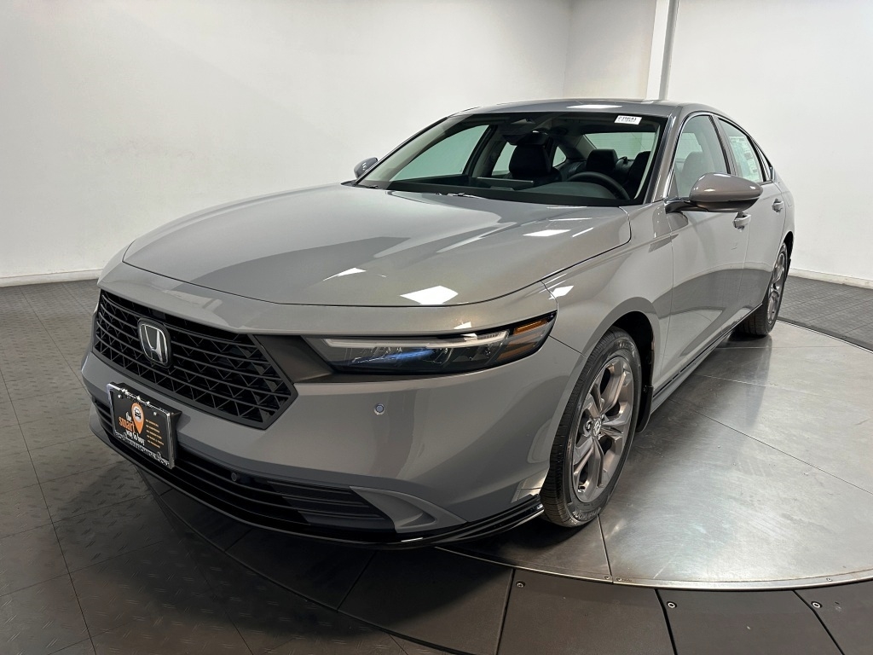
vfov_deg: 56.8
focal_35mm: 24
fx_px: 605
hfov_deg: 71.6
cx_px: 436
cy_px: 328
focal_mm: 6.86
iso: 320
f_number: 1.78
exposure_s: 1/60
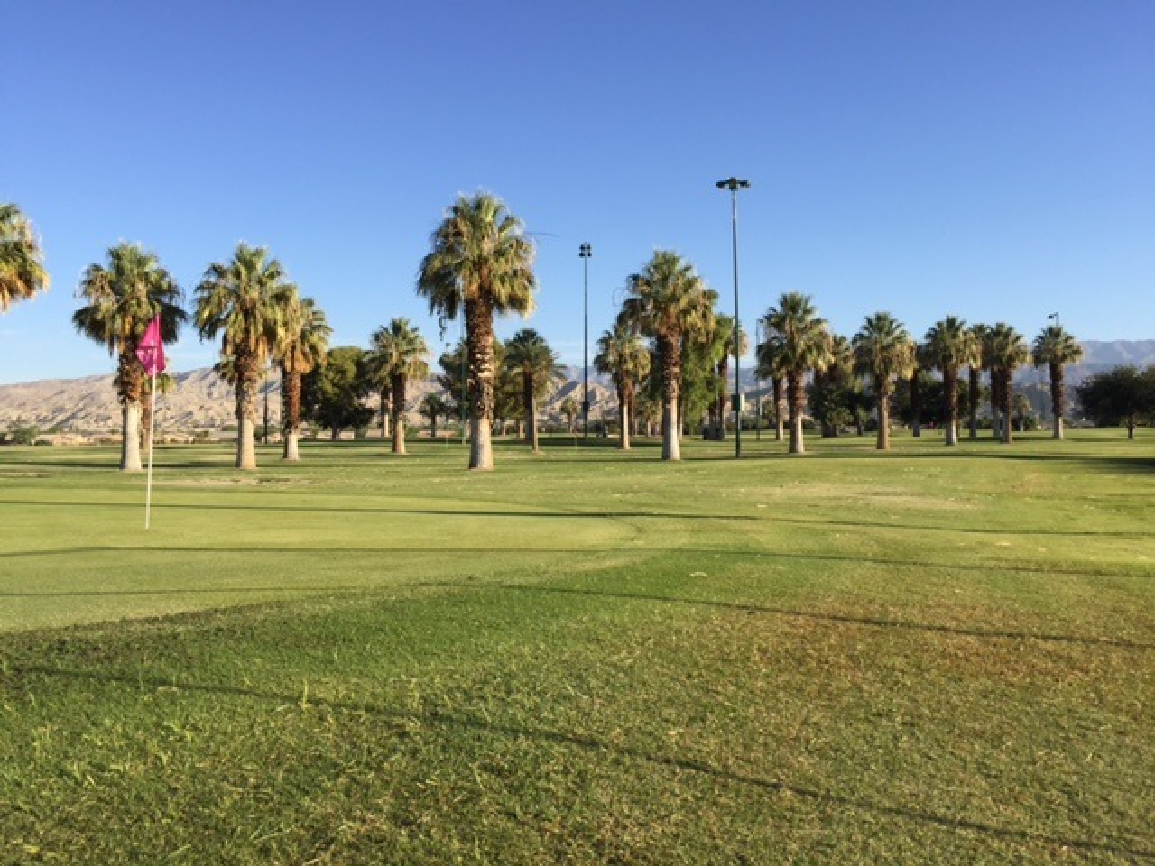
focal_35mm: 29
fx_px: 968
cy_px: 433
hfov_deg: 61.7
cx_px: 578
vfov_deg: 48.2
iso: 32
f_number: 2.2
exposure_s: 1/1199
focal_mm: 4.15
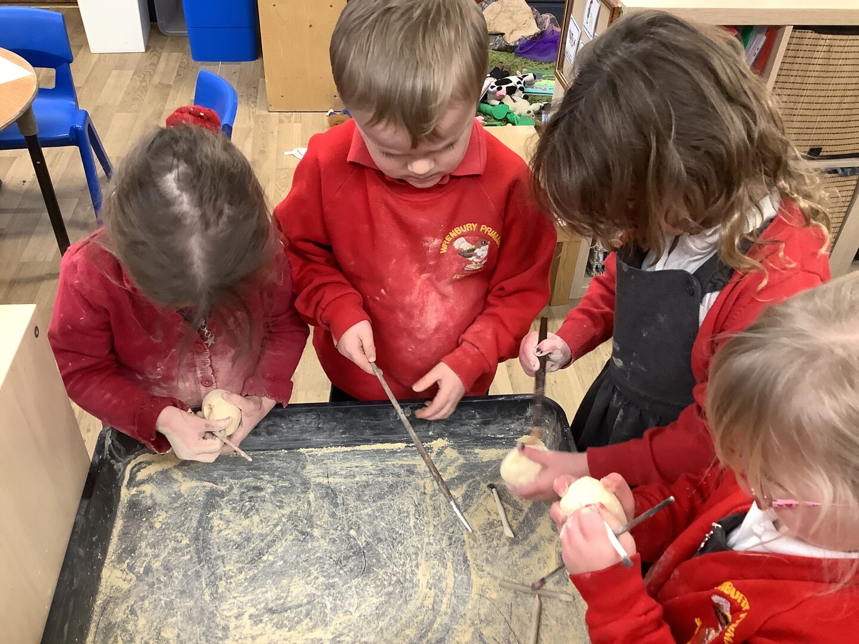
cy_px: 322
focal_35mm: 31
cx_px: 430
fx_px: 769
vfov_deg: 45.4
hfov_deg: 58.4
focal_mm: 3.3
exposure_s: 1/50
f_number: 2.4
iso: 200
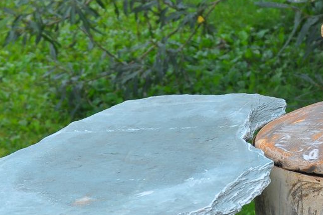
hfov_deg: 11.1
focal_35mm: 185
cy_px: 207
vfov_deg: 7.4
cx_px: 245
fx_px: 1658
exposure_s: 1/250
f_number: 8
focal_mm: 50
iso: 200
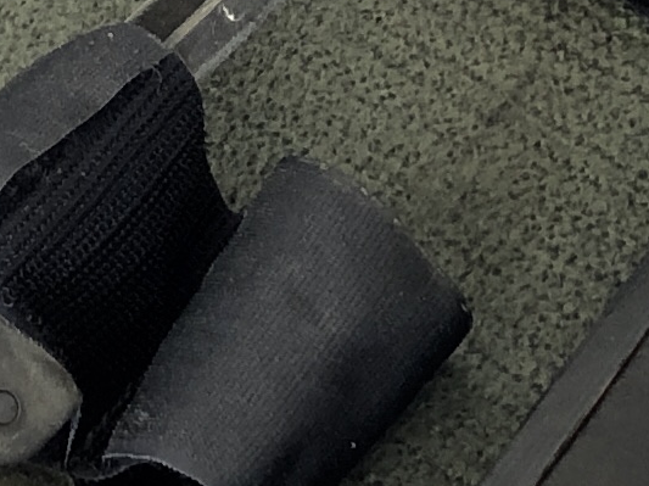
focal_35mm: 212
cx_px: 150
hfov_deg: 9.3
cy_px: -398
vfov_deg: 6.8
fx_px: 3972
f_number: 1.8
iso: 32
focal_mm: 3.99
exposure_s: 1/30
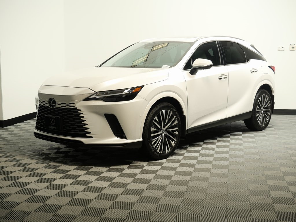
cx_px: 148
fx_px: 428
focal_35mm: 50
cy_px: 111
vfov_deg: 29.1
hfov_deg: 38.2
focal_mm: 25
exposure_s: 1/200
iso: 250
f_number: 5.6
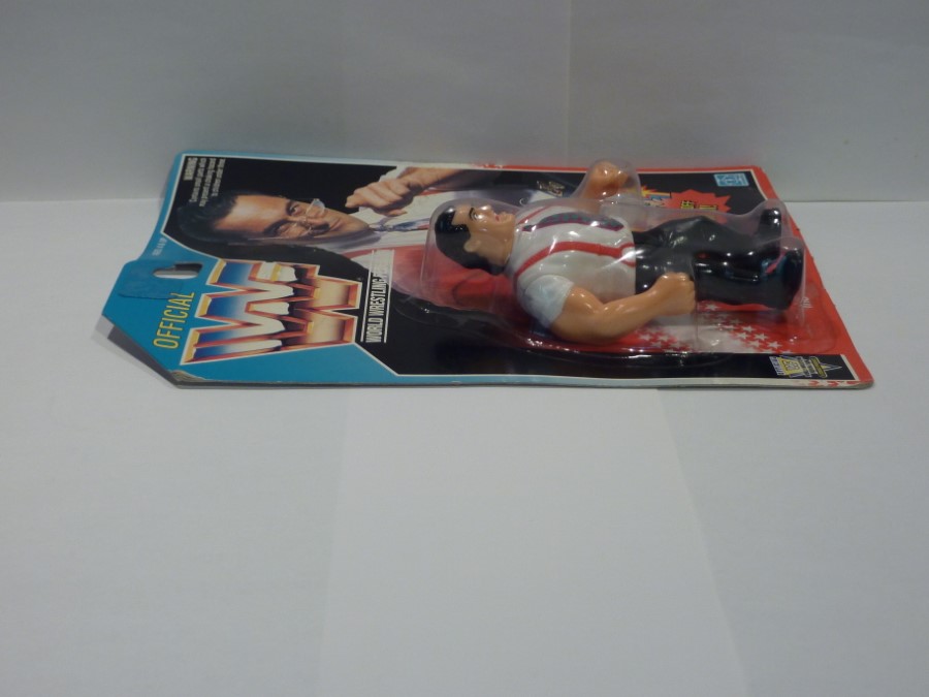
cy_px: 348
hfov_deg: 34.9
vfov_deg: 26.6
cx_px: 464
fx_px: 1476
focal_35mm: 55
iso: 200
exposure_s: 1/40
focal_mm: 9.1
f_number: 3.9
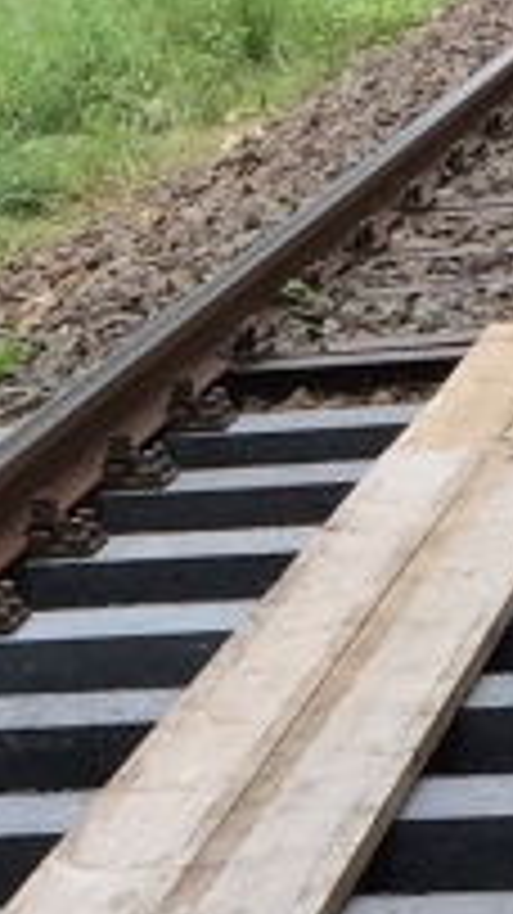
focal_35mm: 207
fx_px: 5012
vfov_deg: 10.1
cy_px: 1376
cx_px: -450
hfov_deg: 5.7
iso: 32
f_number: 2.2
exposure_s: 1/180
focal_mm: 4.15
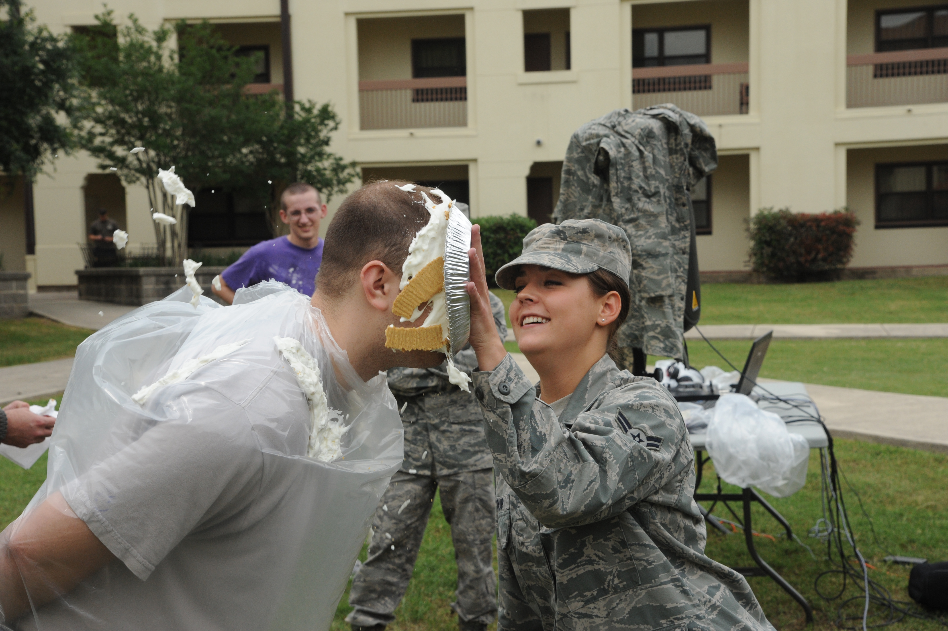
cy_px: 316
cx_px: 474
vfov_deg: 20.9
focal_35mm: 65
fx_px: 1711
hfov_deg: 31.0
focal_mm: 65
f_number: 13
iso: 1250
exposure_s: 1/640
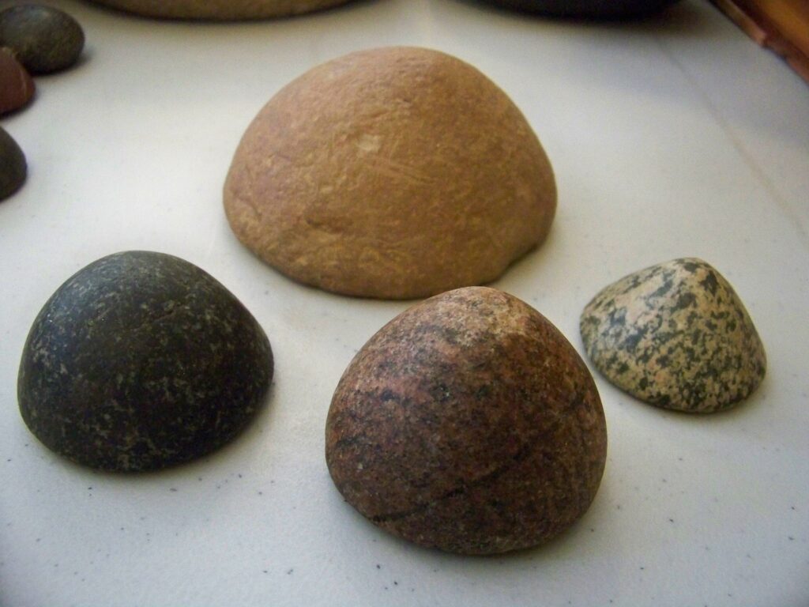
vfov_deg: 42.9
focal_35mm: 33
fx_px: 771
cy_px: 304
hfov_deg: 55.4
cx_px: 404
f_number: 2.8
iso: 1000
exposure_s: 1/30
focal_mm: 5.85
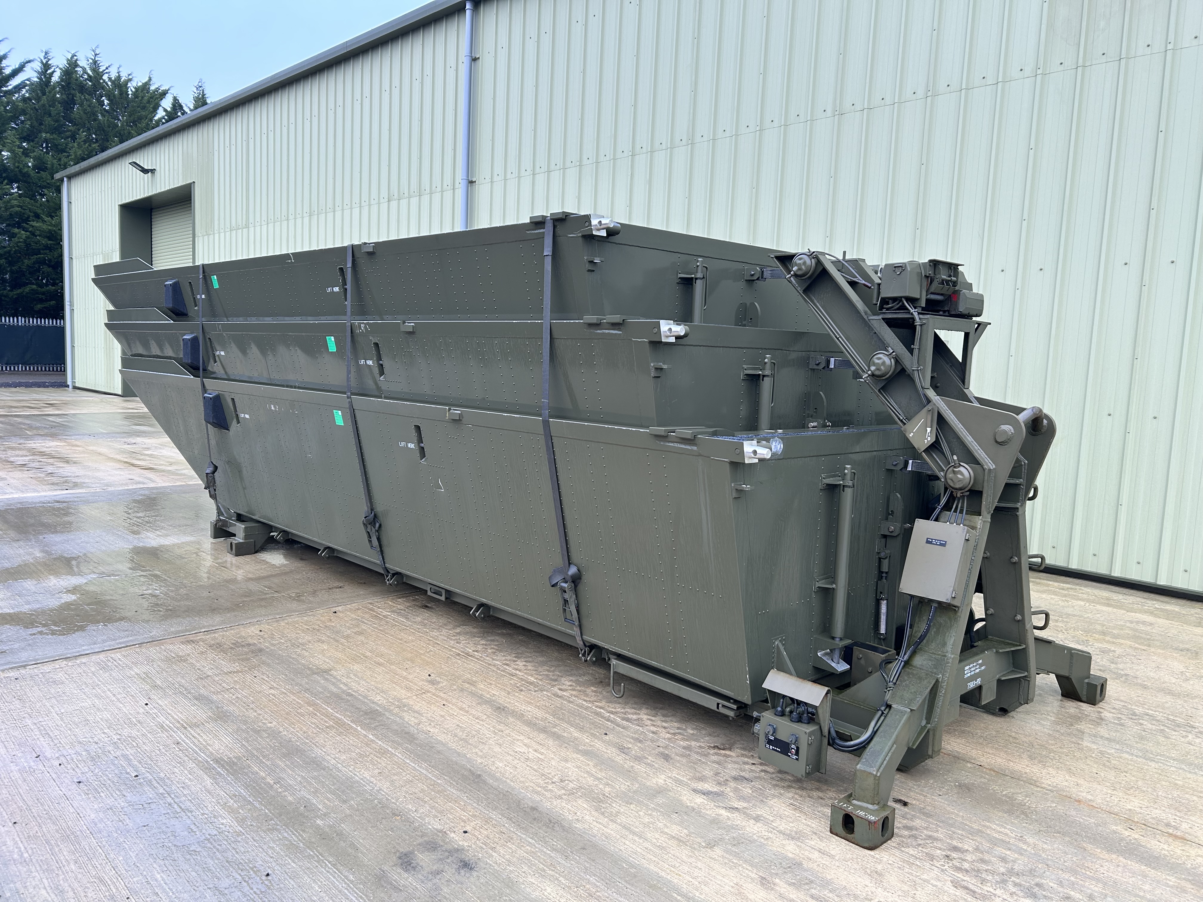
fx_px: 904
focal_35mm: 26
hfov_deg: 67.3
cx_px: 602
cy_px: 451
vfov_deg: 53.1
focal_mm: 5.7
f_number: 1.5
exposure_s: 1/144
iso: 64
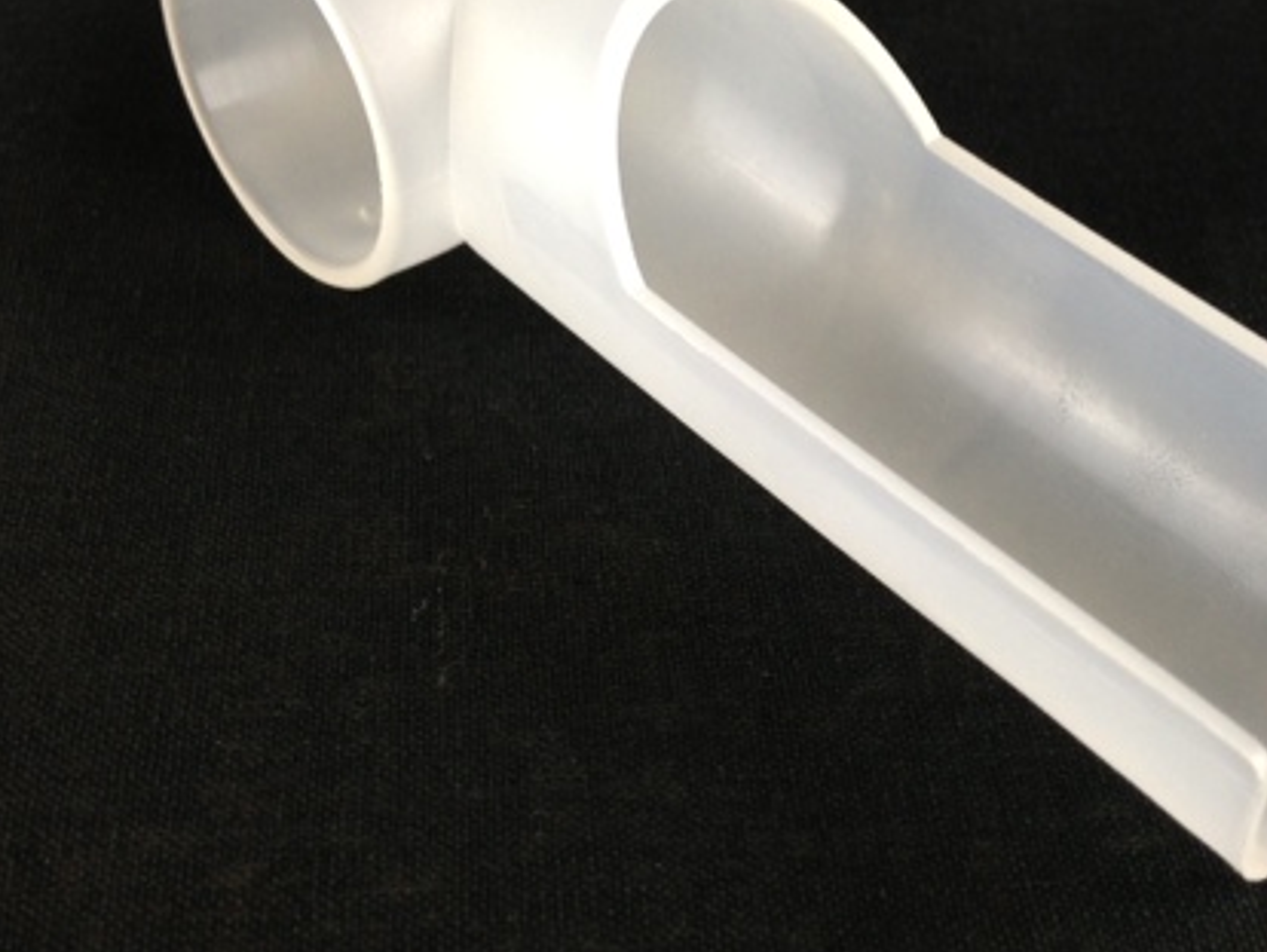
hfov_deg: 37.3
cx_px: 780
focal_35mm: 51
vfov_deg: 28.5
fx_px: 1868
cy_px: 373
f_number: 2.4
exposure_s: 1/60
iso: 64
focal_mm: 4.13
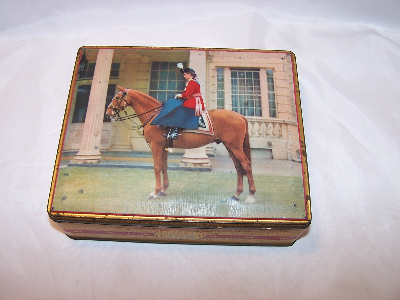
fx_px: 439
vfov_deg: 37.7
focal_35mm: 38
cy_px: 150
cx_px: 200
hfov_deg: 49.0
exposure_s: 1/60
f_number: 2.8
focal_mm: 6.3
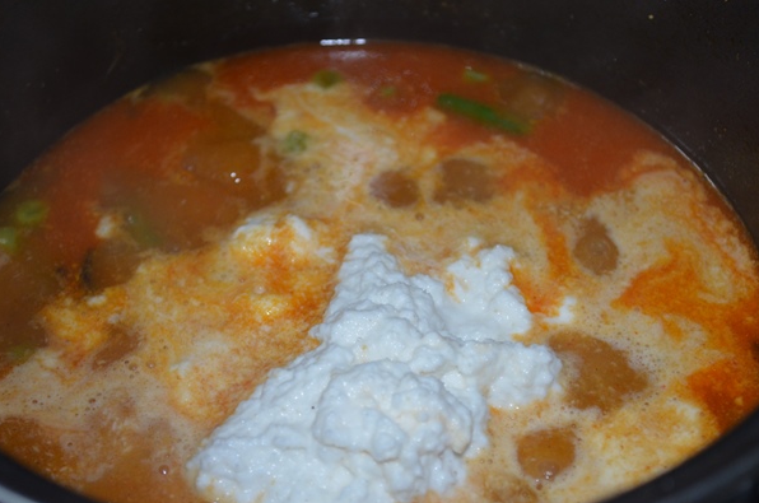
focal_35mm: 73
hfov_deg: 27.9
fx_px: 1526
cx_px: 360
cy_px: 267
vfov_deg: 18.7
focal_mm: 45
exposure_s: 1/60
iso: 1000
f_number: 5.3
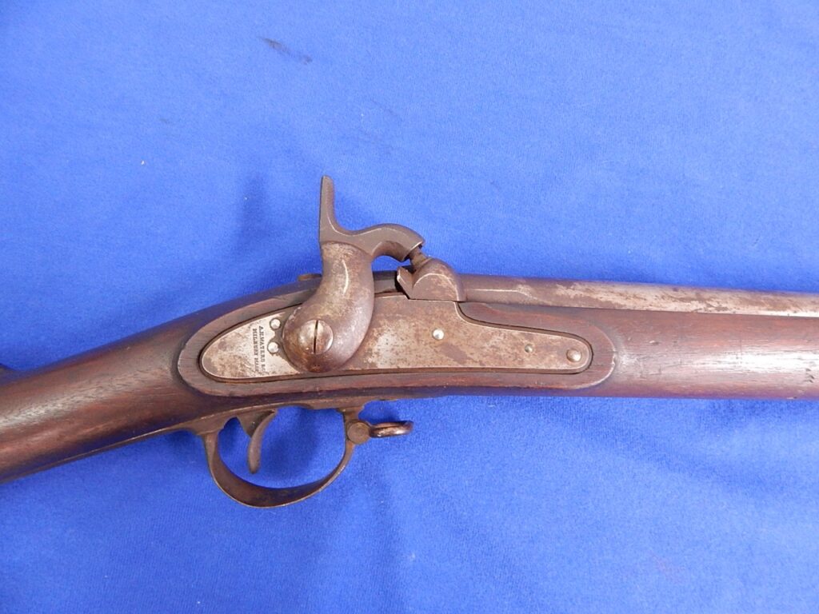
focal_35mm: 22
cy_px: 307
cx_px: 410
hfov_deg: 76.4
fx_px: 521
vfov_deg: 61.1
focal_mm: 4
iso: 450
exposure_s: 1/8
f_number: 3
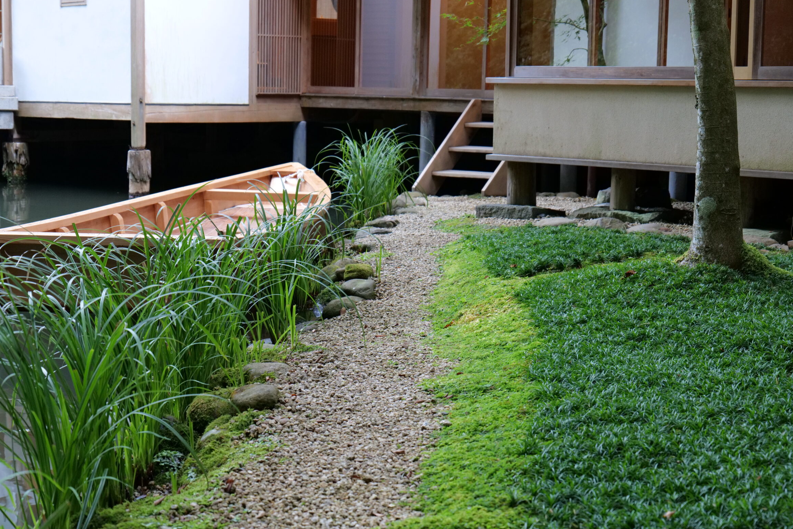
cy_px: 246
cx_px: 369
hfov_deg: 30.5
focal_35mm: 66
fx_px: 1454
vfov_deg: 20.6
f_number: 5.6
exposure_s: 1/80
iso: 4000
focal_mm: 60
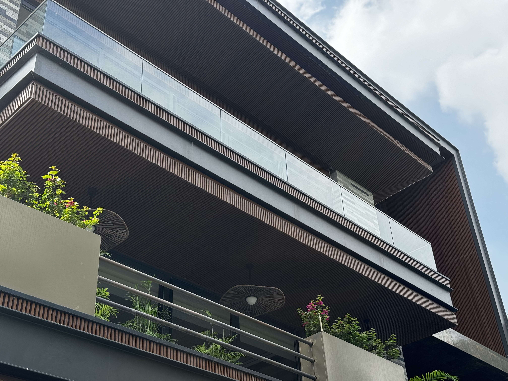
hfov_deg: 39.7
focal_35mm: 48
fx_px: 704
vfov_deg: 30.3
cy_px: 190
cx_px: 254
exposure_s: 1/913
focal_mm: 6.76
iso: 64
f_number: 1.78
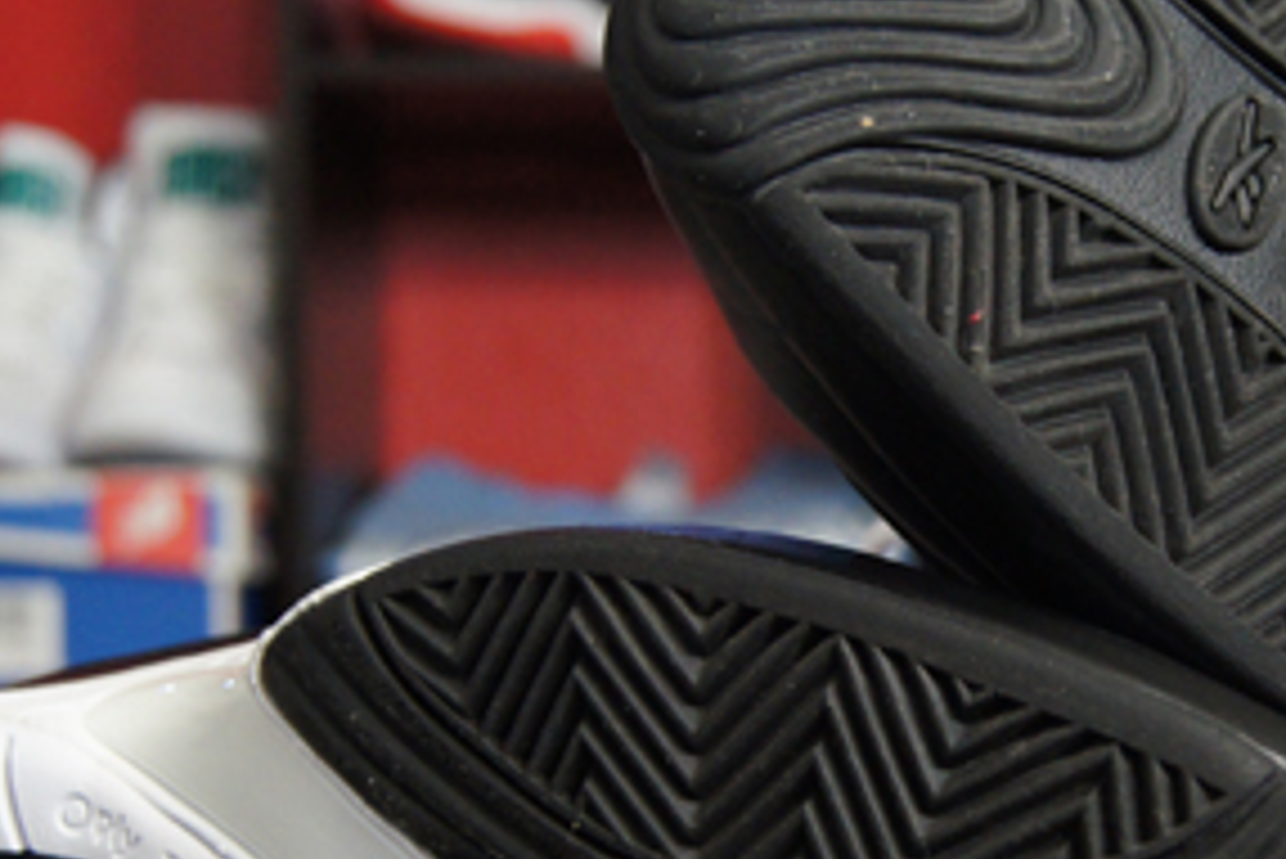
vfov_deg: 17.2
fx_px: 2823
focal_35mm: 79
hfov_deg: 25.3
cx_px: 976
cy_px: 645
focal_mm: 26
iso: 1600
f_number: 4.5
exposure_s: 1/40
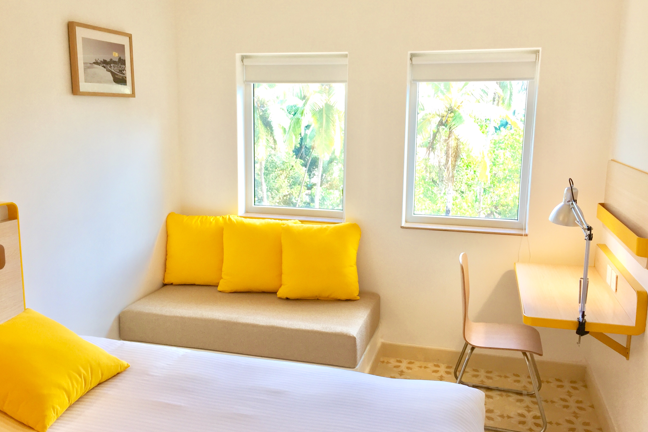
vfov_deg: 42.3
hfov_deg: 60.3
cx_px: 330
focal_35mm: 31
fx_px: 558
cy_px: 207
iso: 40
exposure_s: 1/100
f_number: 2.2
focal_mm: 4.15
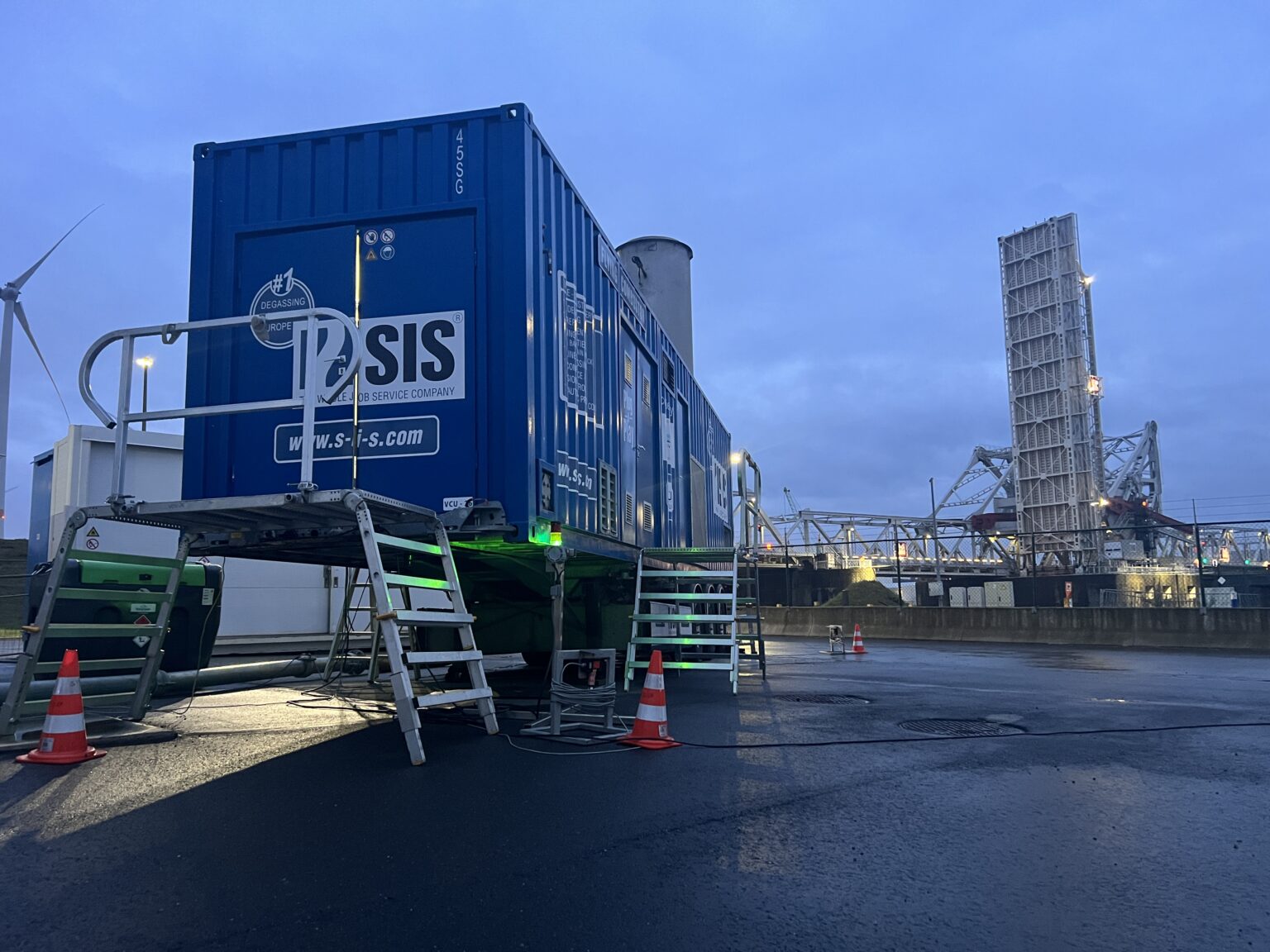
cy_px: 476
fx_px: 954
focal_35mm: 26
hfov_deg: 67.3
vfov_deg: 53.1
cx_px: 635
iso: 500
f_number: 1.5
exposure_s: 1/42
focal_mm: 5.7
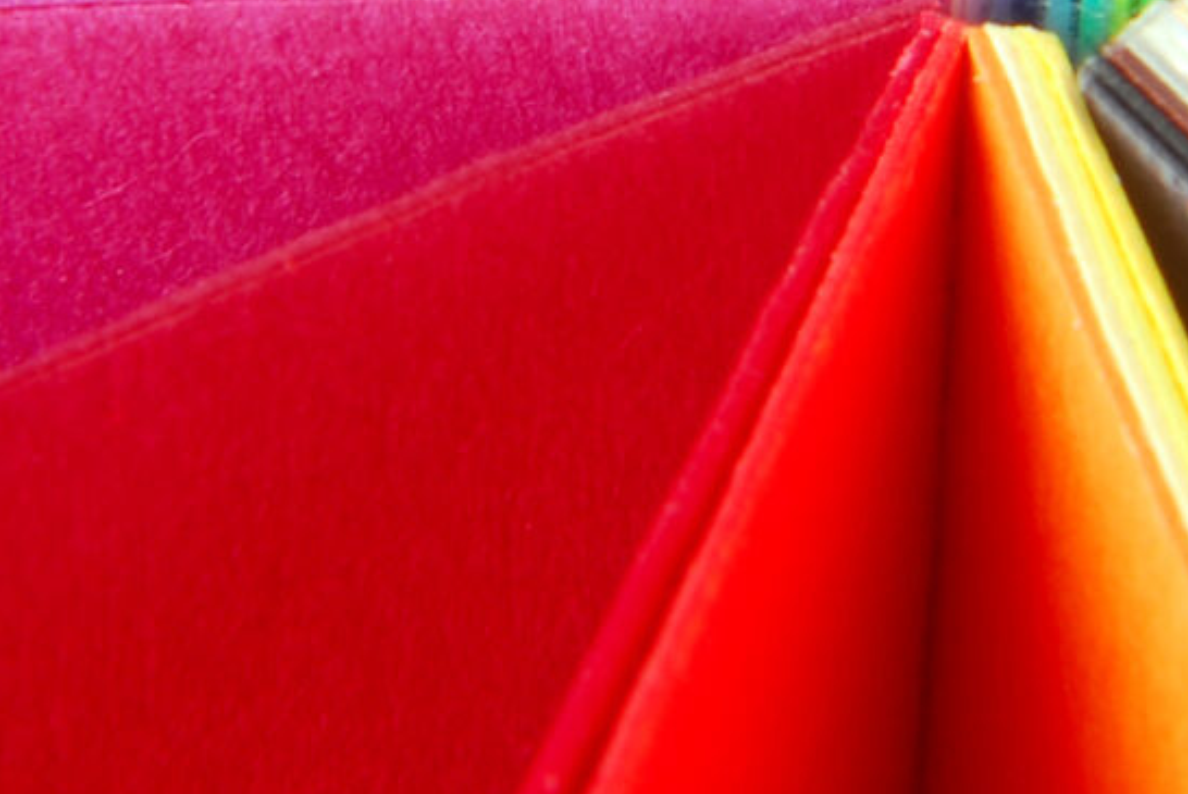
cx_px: 624
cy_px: -189
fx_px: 8136
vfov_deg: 5.6
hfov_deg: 8.4
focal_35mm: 246
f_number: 13
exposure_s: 1/125
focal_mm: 35
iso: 125
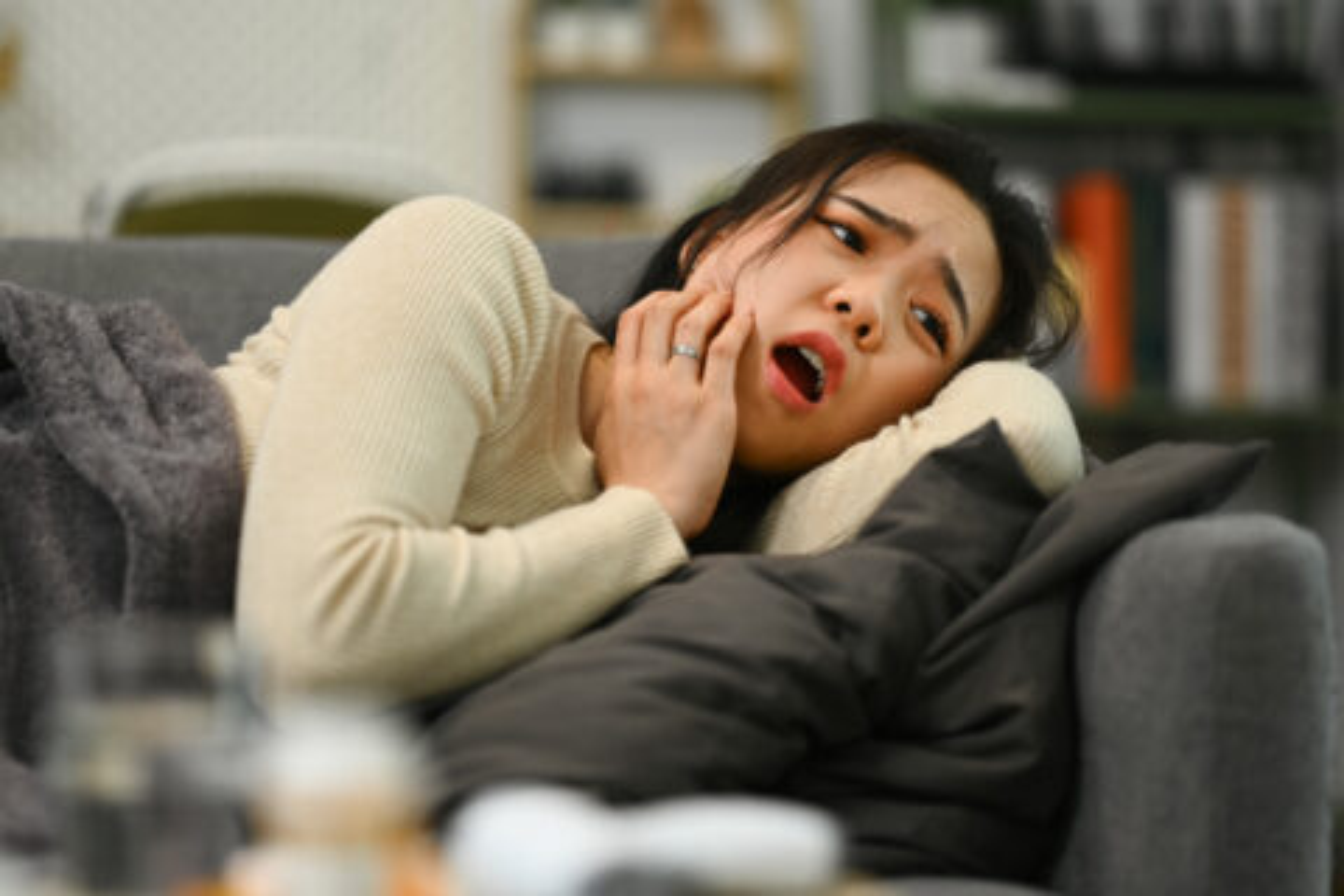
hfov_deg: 23.9
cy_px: 448
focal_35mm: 85
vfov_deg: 16.1
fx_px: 3173
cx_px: 672
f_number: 1.8
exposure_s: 1/250
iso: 400
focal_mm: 85
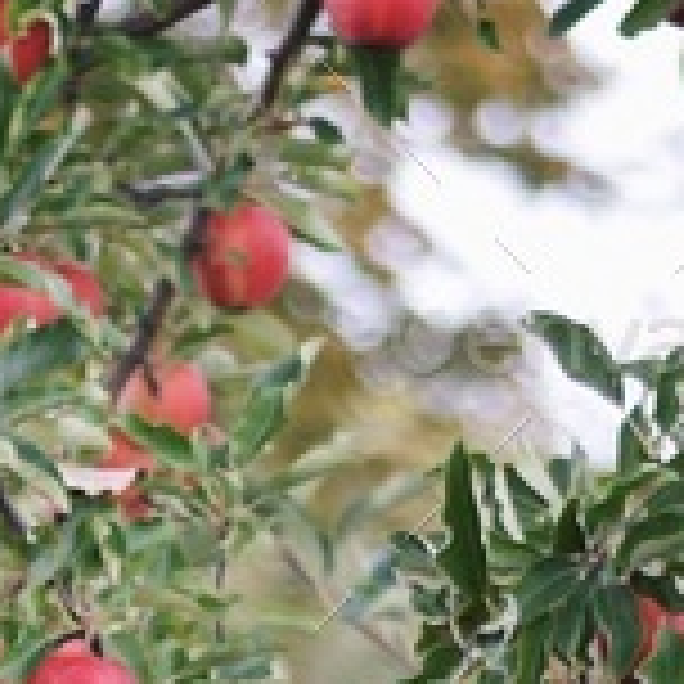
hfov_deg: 4.7
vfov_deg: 4.6
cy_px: 1658
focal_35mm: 370
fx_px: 8272
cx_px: -94
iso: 100
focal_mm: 50
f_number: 1.8
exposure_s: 1/200
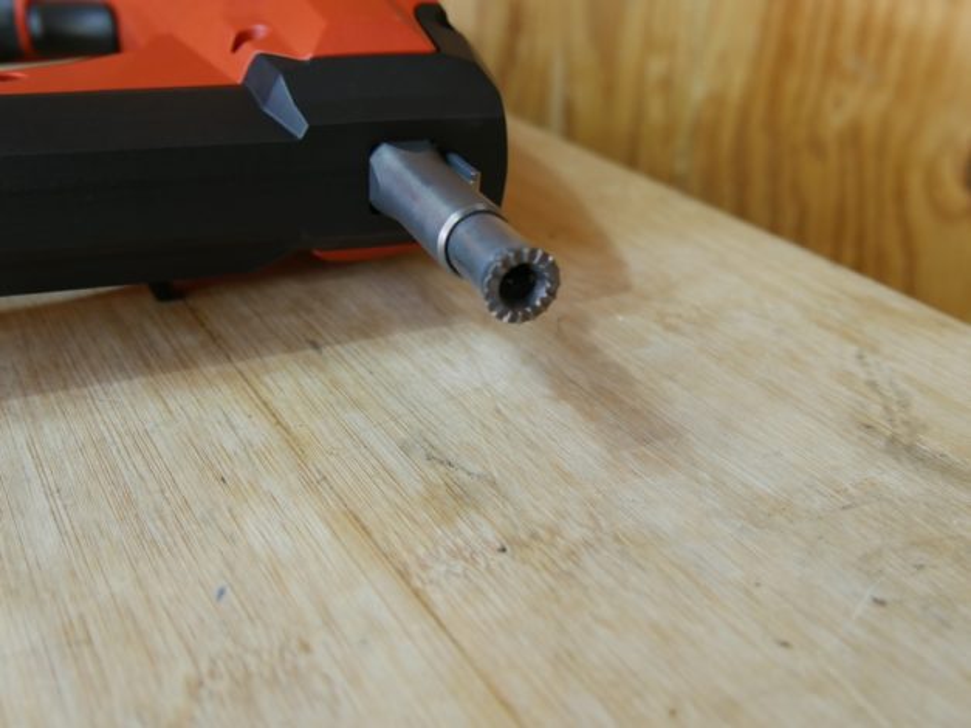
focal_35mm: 38
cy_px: 364
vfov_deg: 37.7
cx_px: 486
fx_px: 1066
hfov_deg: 49.0
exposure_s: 1/60
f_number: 3.8
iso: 1000
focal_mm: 19
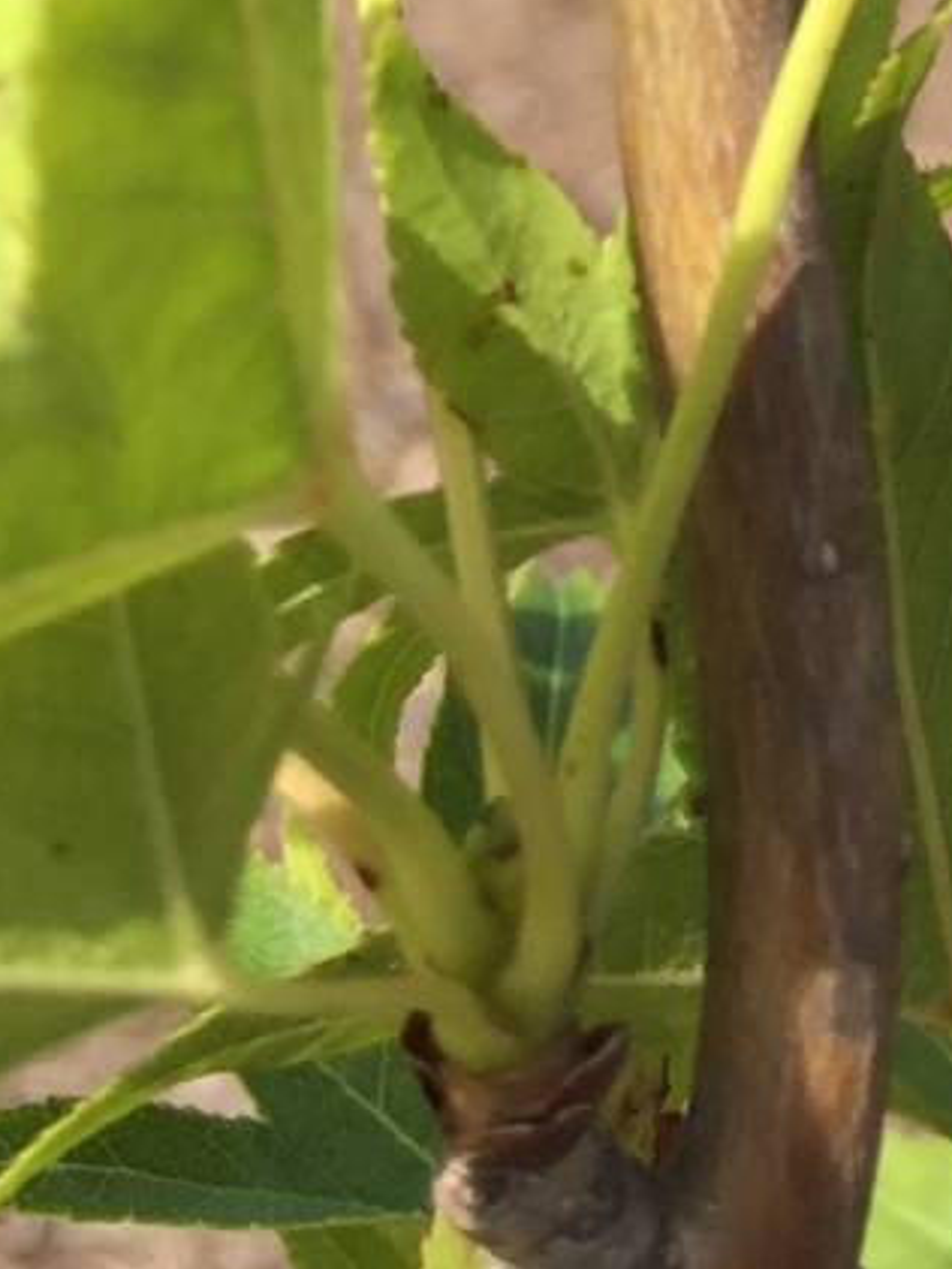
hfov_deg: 11.2
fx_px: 4545
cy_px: -1121
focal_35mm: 124
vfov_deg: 13.9
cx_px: 1681
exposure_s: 1/1364
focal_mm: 4.15
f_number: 2.2
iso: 32
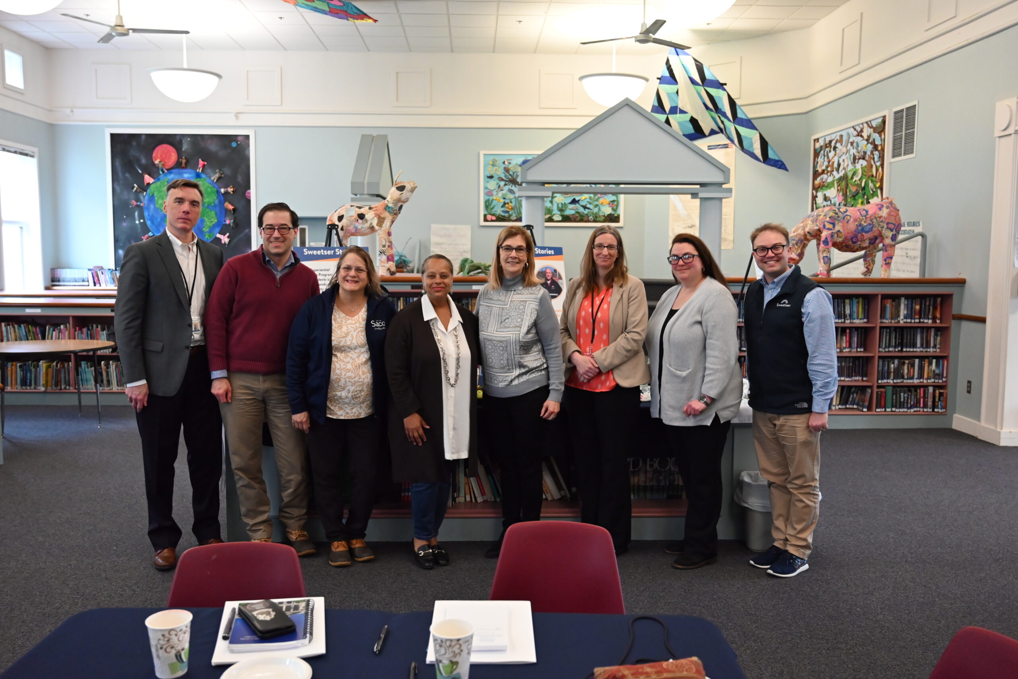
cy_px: 340
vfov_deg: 41.2
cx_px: 509
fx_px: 905
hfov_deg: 58.7
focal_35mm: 32
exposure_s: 1/125
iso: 3200
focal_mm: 32
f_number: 4
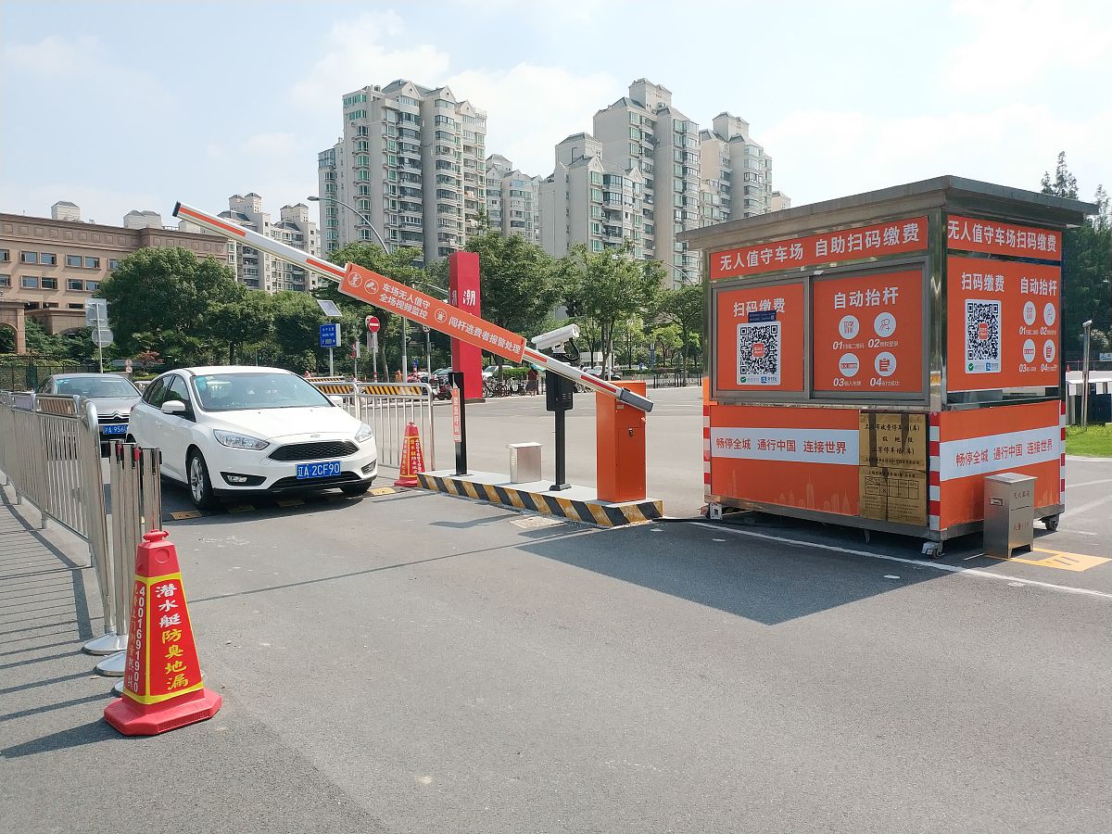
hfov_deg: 56.8
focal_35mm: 32
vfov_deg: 44.2
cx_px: 556
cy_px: 417
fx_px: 1028
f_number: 2
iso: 203
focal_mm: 4.5
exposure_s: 1/1676
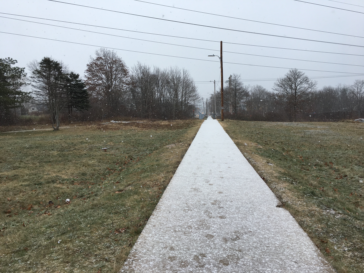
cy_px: 136
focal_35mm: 29
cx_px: 182
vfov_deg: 48.2
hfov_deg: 61.7
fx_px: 305
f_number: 2.2
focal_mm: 4.15
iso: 25
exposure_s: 1/460
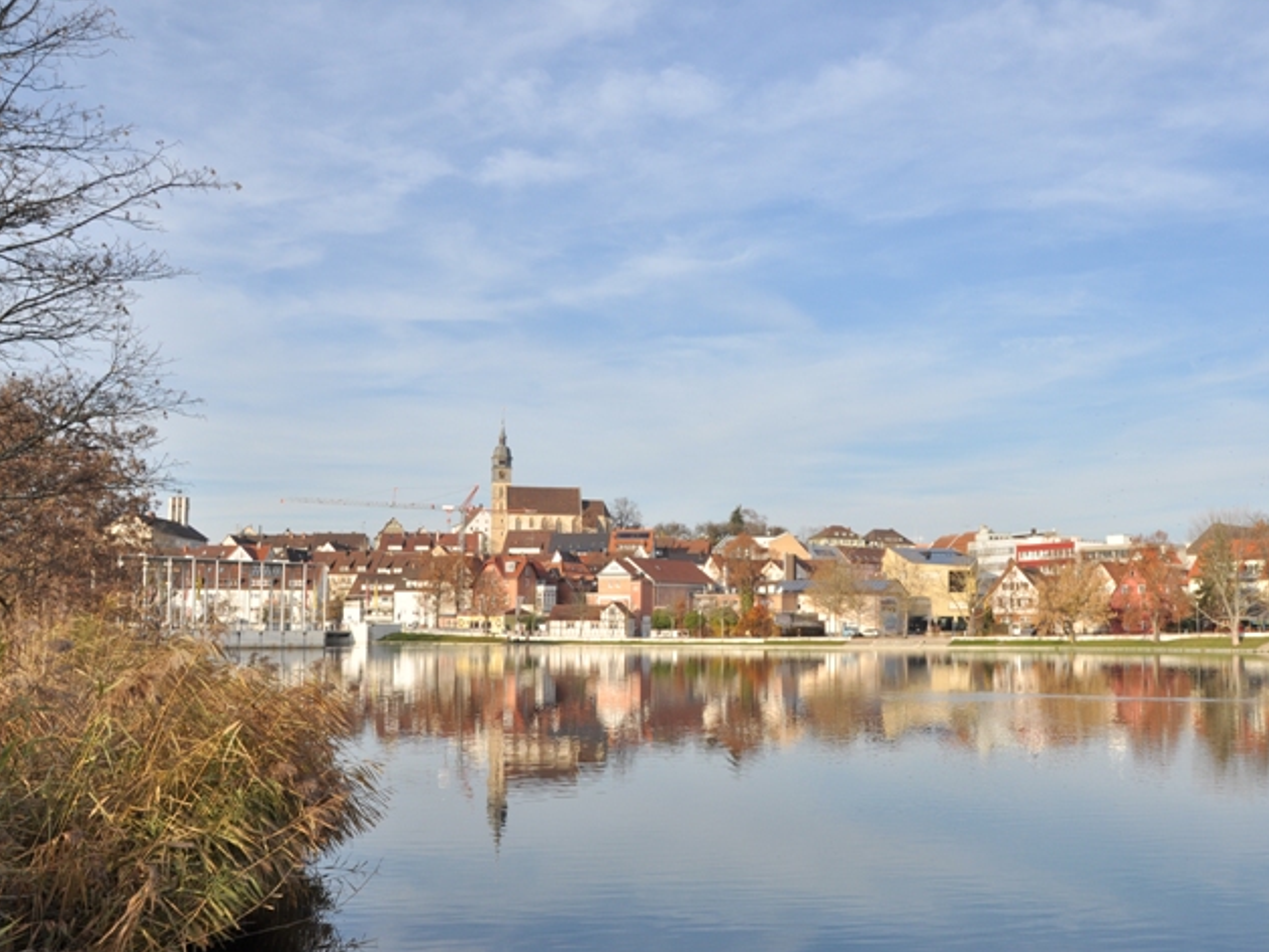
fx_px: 1210
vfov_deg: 42.9
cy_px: 518
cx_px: 774
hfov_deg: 54.9
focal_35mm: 33
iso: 200
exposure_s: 1/320
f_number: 9
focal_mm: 18
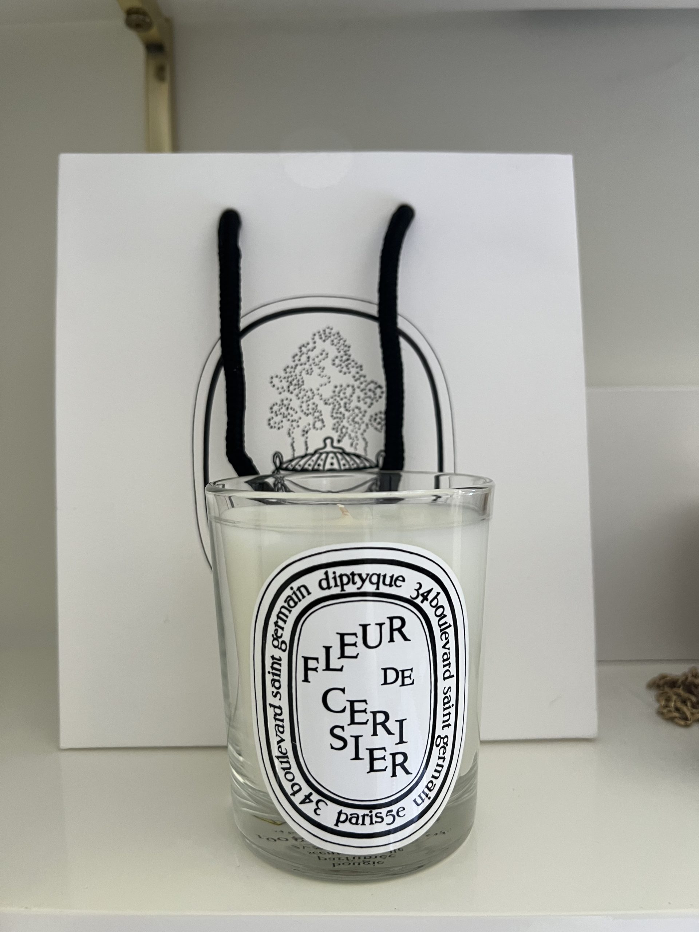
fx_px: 700
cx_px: 350
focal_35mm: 26
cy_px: 466
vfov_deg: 67.3
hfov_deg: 53.1
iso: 125
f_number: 1.5
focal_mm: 5.7
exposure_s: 1/71
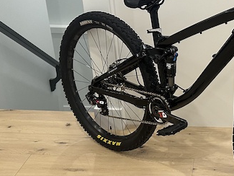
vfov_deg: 24.8
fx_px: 399
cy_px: 92
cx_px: 217
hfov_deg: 31.0
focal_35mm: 59
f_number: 1.78
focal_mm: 6.86
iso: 250
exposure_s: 1/60
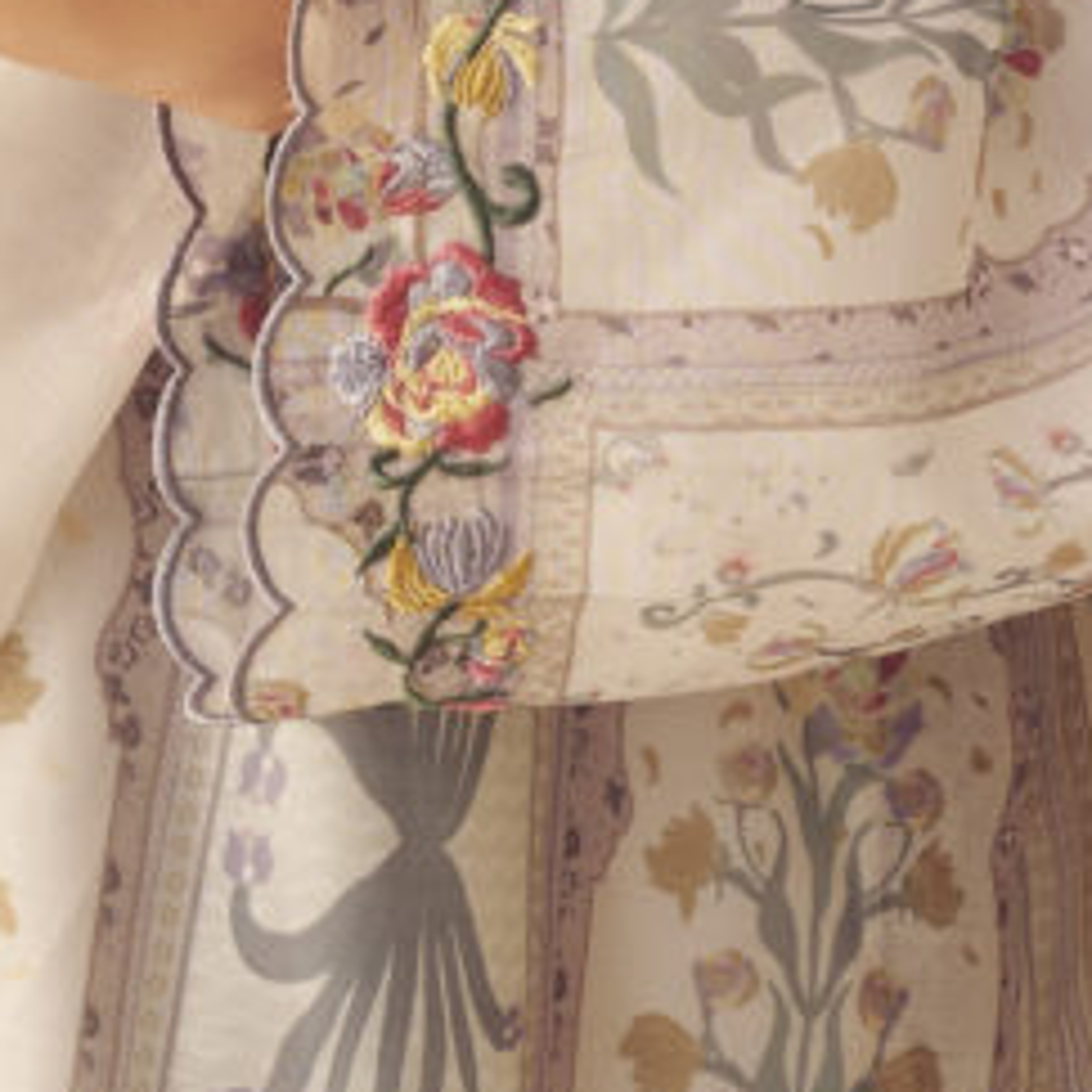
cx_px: 130
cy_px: -315
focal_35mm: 386
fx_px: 13776
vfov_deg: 4.5
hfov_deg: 4.5
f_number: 7.1
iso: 320
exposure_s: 1/60
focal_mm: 48
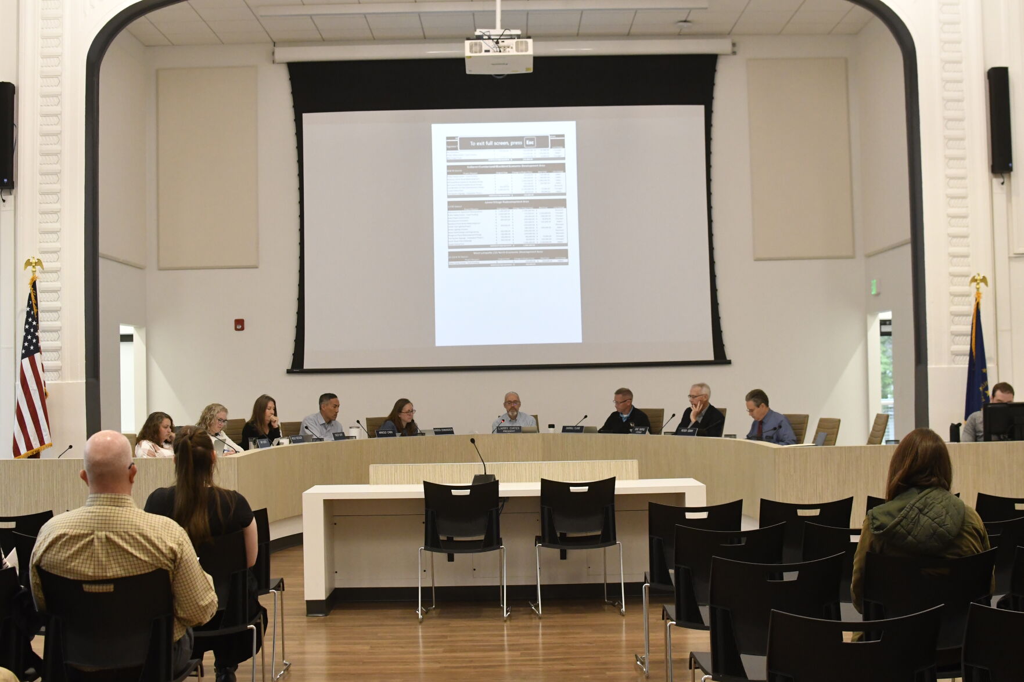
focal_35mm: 52
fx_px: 1493
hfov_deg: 37.9
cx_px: 512
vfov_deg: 25.7
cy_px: 341
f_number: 4.5
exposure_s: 1/320
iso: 3200
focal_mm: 35
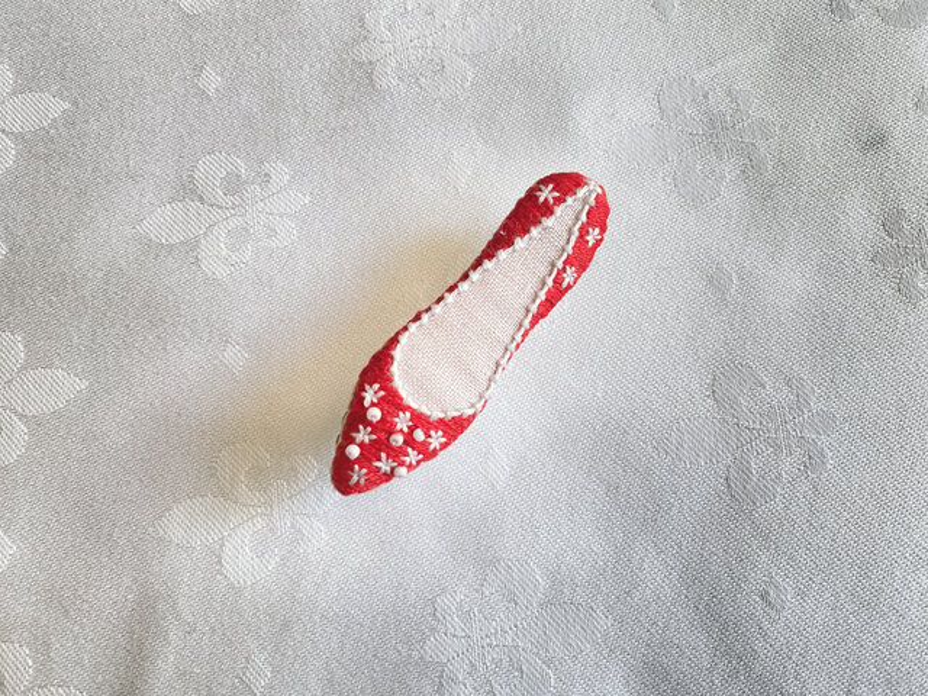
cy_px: 348
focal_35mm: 26
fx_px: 697
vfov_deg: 53.1
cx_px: 464
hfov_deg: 67.3
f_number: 1.8
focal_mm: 4.25
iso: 125
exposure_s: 1/96
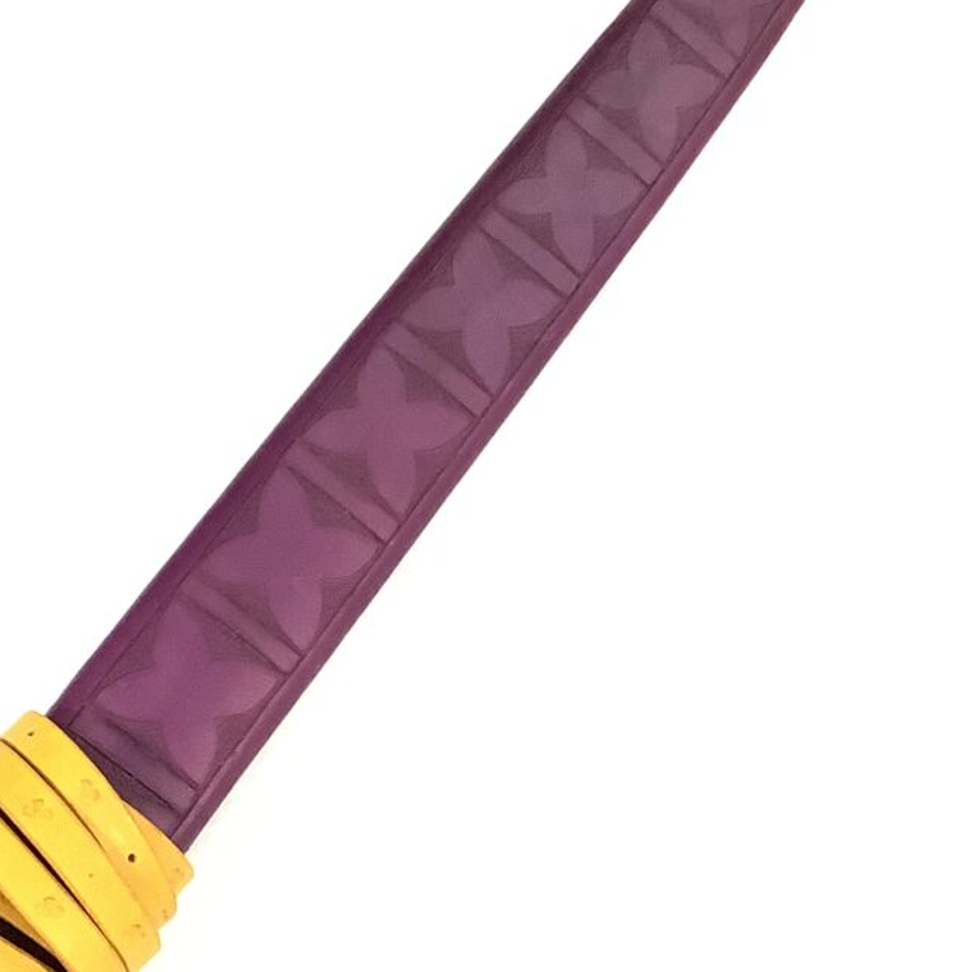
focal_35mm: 66
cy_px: 710
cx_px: 154
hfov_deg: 25.5
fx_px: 2097
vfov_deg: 25.8
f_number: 2.4
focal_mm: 3.3
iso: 250
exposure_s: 1/60
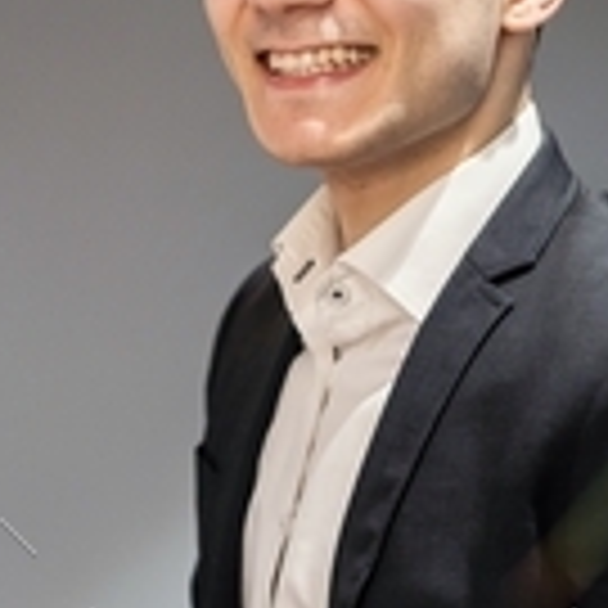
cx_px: 311
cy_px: 385
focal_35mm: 130
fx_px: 2583
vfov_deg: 13.4
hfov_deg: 13.4
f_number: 2.2
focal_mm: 35
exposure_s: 1/160
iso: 400
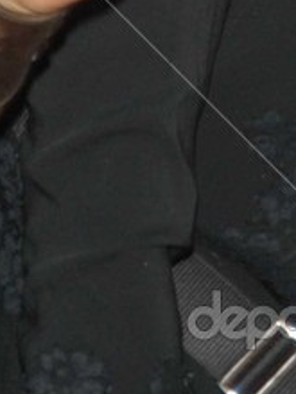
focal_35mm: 577
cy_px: -395
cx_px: -291
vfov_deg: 3.4
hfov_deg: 2.6
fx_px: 6579
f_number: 5.6
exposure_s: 1/180
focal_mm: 86
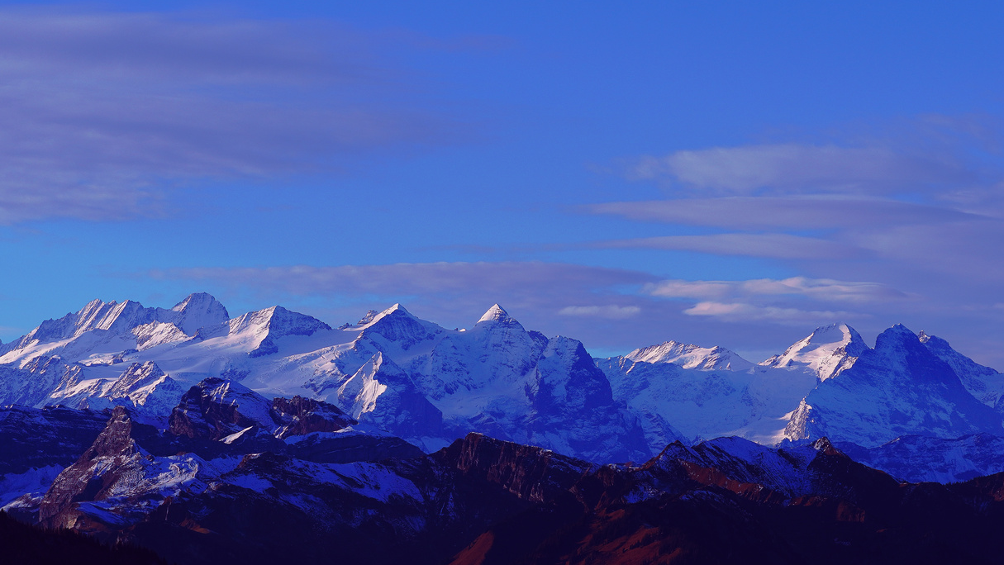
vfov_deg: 7.8
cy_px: 371
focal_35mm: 155
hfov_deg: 13.9
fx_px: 4127
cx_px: 451
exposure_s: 1/500
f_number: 8
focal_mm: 74
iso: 100
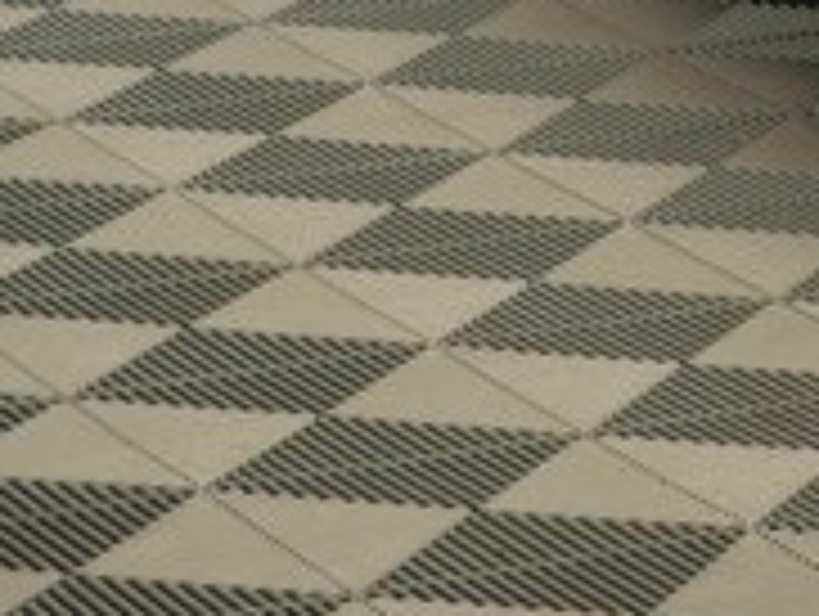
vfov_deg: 6.4
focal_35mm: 225
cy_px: -710
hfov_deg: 8.3
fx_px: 5330
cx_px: 1764
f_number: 5
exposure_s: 1/200
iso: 250
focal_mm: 20
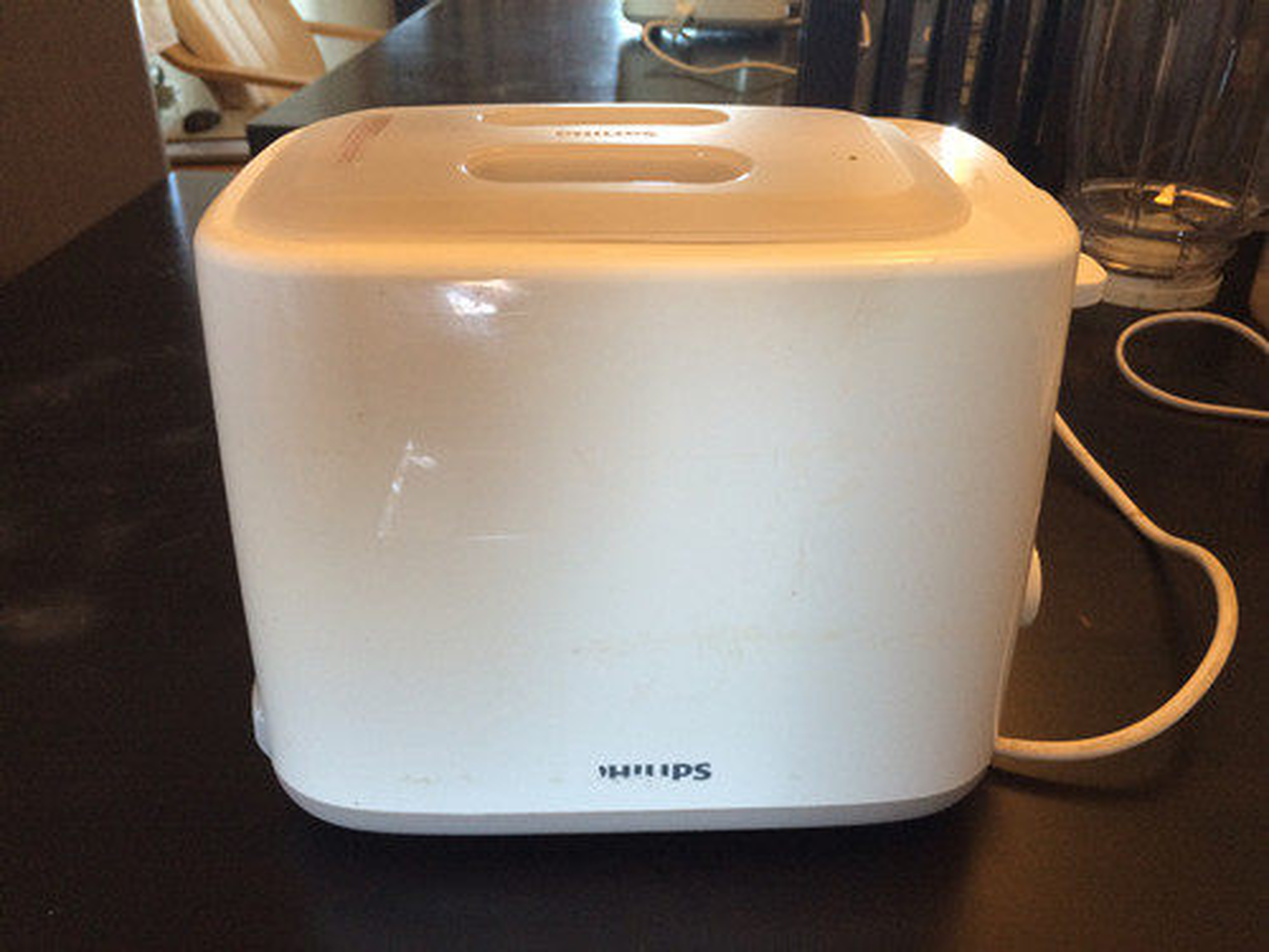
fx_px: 1063
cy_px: 476
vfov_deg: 48.2
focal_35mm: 29
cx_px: 634
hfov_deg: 61.7
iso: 160
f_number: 2.2
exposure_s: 1/30
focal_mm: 4.15
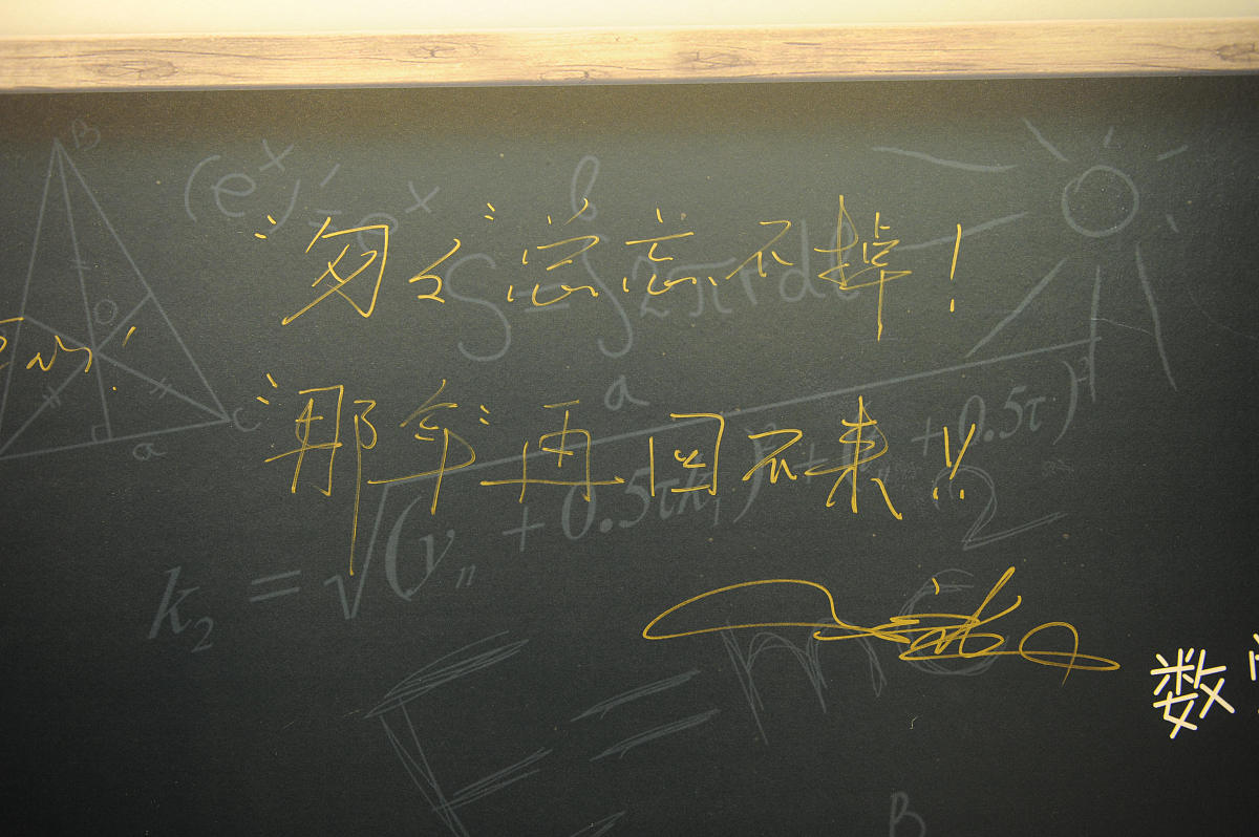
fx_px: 1118
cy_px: 418
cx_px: 630
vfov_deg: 41.0
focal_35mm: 32
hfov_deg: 58.8
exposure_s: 1/60
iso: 2000
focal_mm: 32
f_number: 2.8
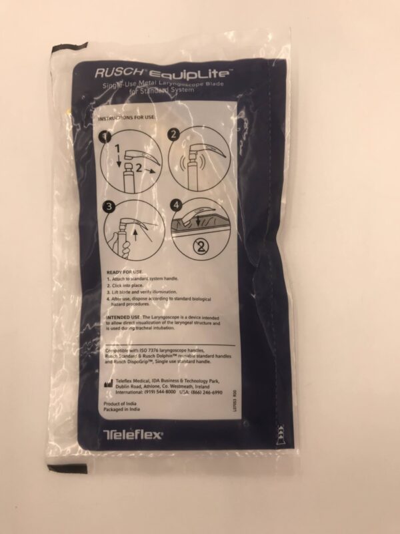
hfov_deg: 49.7
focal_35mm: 28
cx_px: 200
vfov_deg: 63.4
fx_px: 431
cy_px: 267
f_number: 1.8
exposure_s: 1/120
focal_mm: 3.99
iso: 20
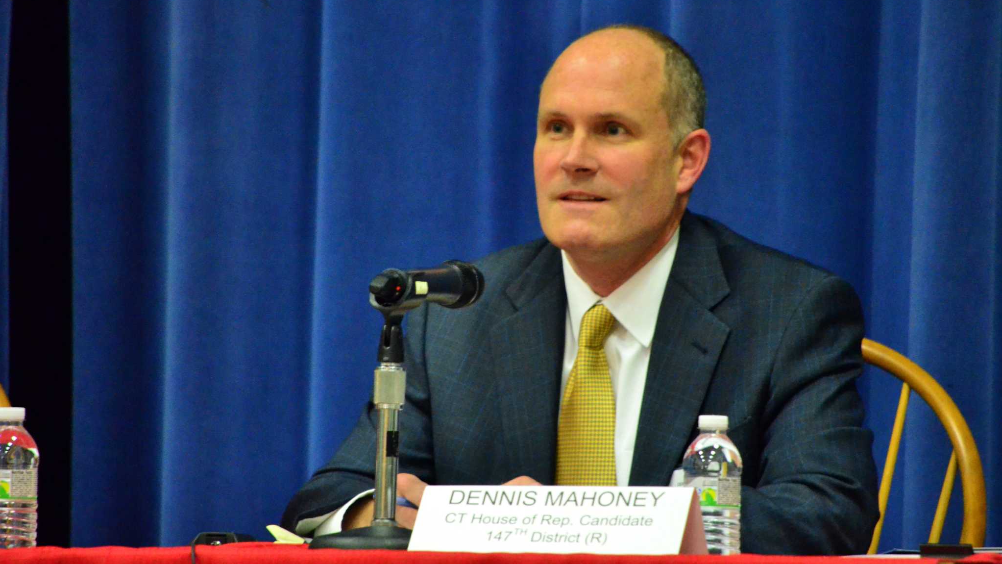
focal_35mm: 471
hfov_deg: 4.6
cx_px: 501
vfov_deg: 2.6
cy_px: 286
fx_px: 12516
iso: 6400
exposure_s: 1/30
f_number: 5.6
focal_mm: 300
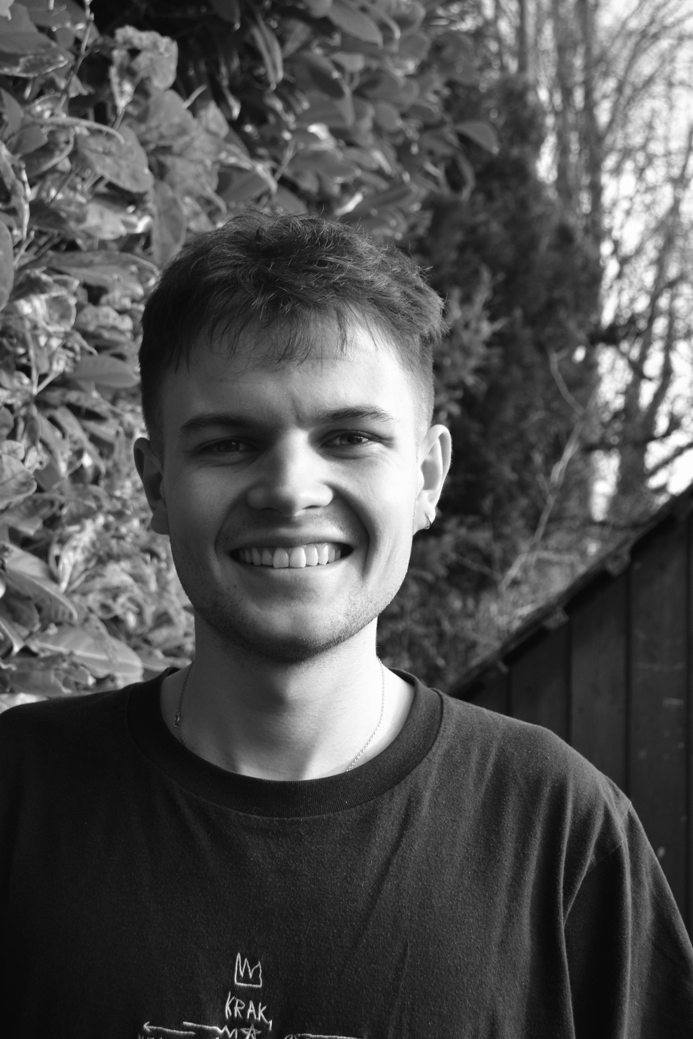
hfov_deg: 28.1
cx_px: 346
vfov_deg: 41.1
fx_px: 1386
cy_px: 520
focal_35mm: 48
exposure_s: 1/125
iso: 280
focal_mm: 32
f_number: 5.6
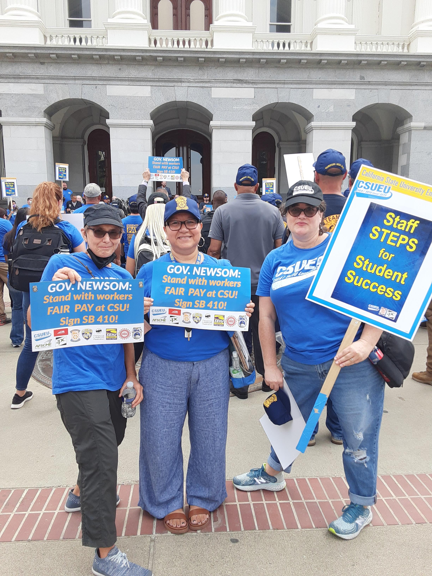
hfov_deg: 51.4
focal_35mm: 27
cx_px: 216
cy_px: 288
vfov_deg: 65.3
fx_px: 449
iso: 40
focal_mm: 2.91
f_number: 1.9
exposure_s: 1/383
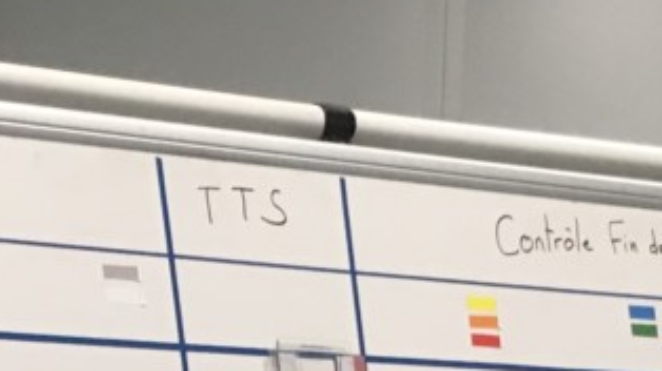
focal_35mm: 158
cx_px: 91
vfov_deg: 6.7
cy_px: 1218
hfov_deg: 13.5
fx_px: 2771
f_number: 2.2
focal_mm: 4.15
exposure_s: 1/33
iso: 64
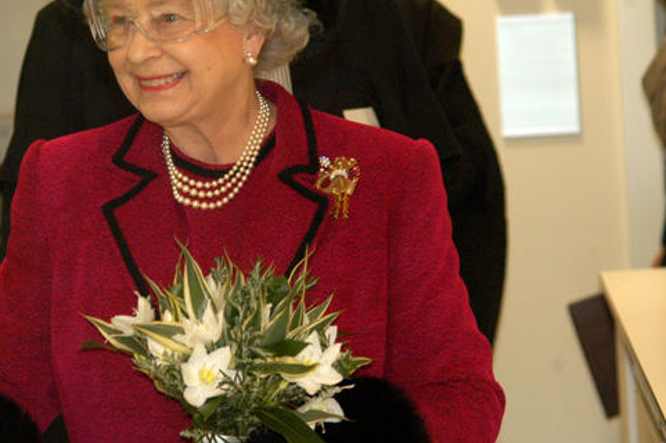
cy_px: 170
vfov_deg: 5.2
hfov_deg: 7.9
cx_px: 130
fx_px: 4840
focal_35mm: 262
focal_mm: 105
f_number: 5
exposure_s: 1/100
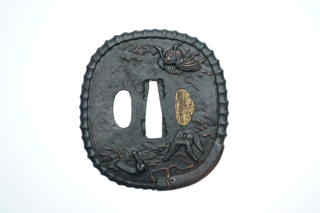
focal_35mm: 70
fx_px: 623
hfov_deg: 28.8
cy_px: 106
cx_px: 160
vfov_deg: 19.5
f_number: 8
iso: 250
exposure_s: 1/100
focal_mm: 70
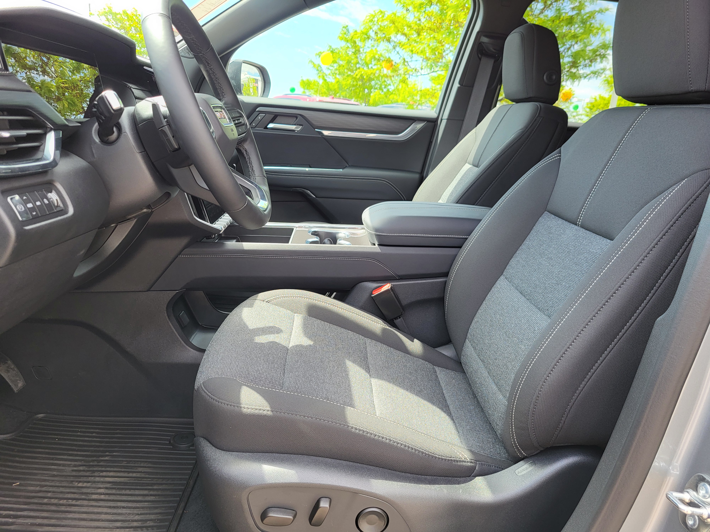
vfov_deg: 53.1
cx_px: 355
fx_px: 533
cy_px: 266
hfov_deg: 67.3
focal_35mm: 26
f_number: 1.8
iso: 40
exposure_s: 1/167
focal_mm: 5.4
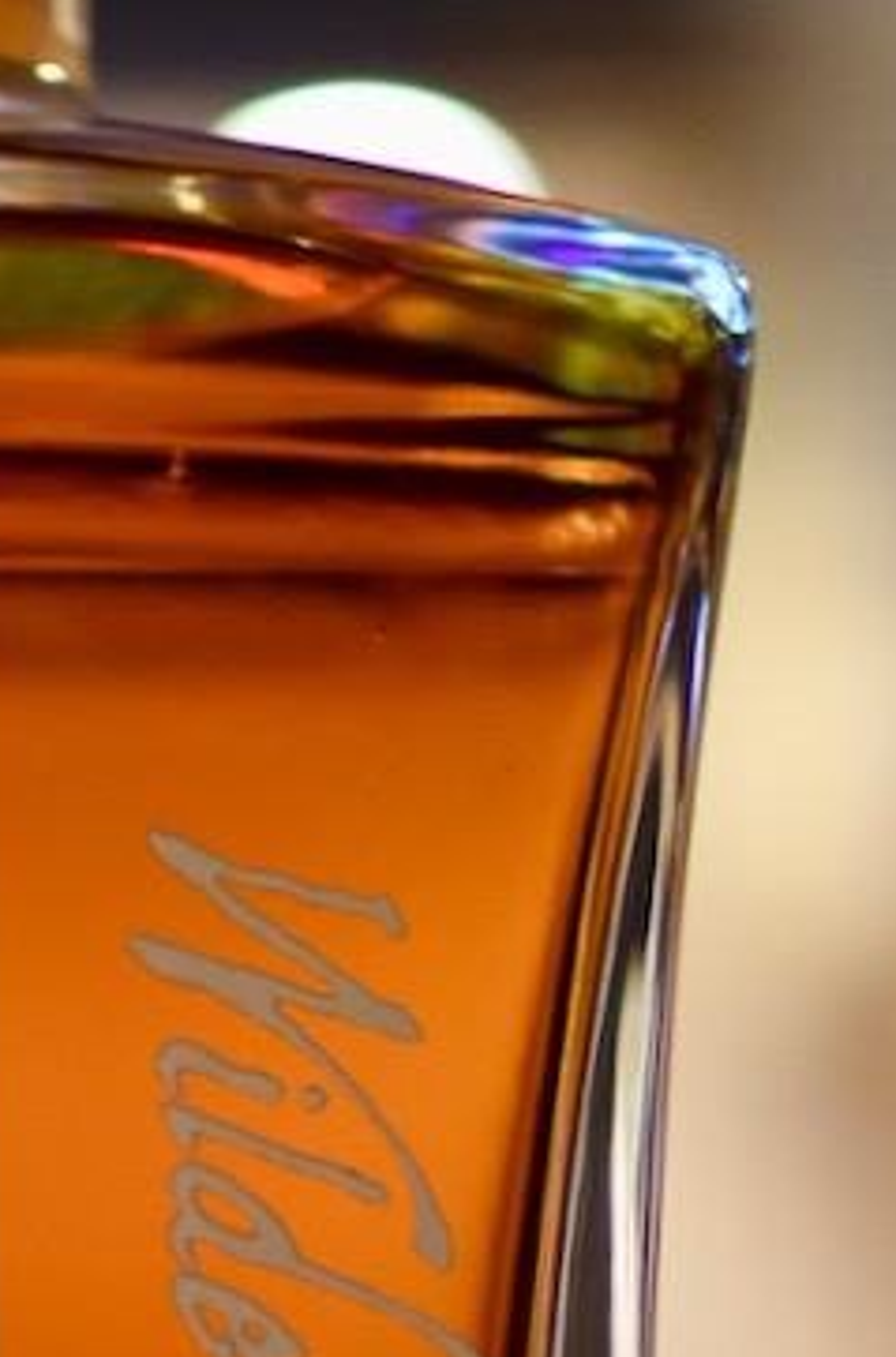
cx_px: -186
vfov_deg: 11.0
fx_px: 6982
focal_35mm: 186
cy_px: 1192
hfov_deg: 7.3
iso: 1000
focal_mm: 35
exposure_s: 1/125
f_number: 1.8
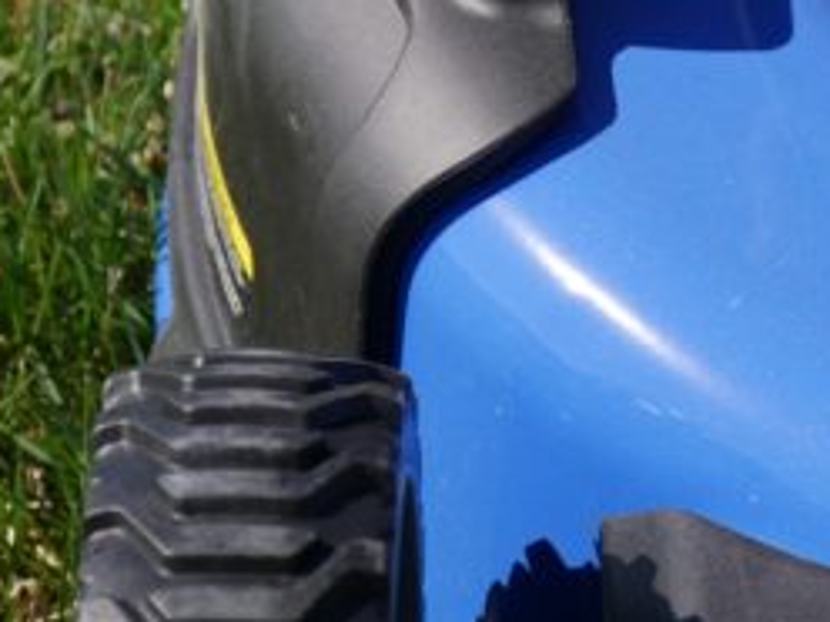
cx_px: 956
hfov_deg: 3.8
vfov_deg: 2.9
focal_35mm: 515
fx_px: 12348
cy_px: 194
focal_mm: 102
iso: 200
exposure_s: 1/640
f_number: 6.3
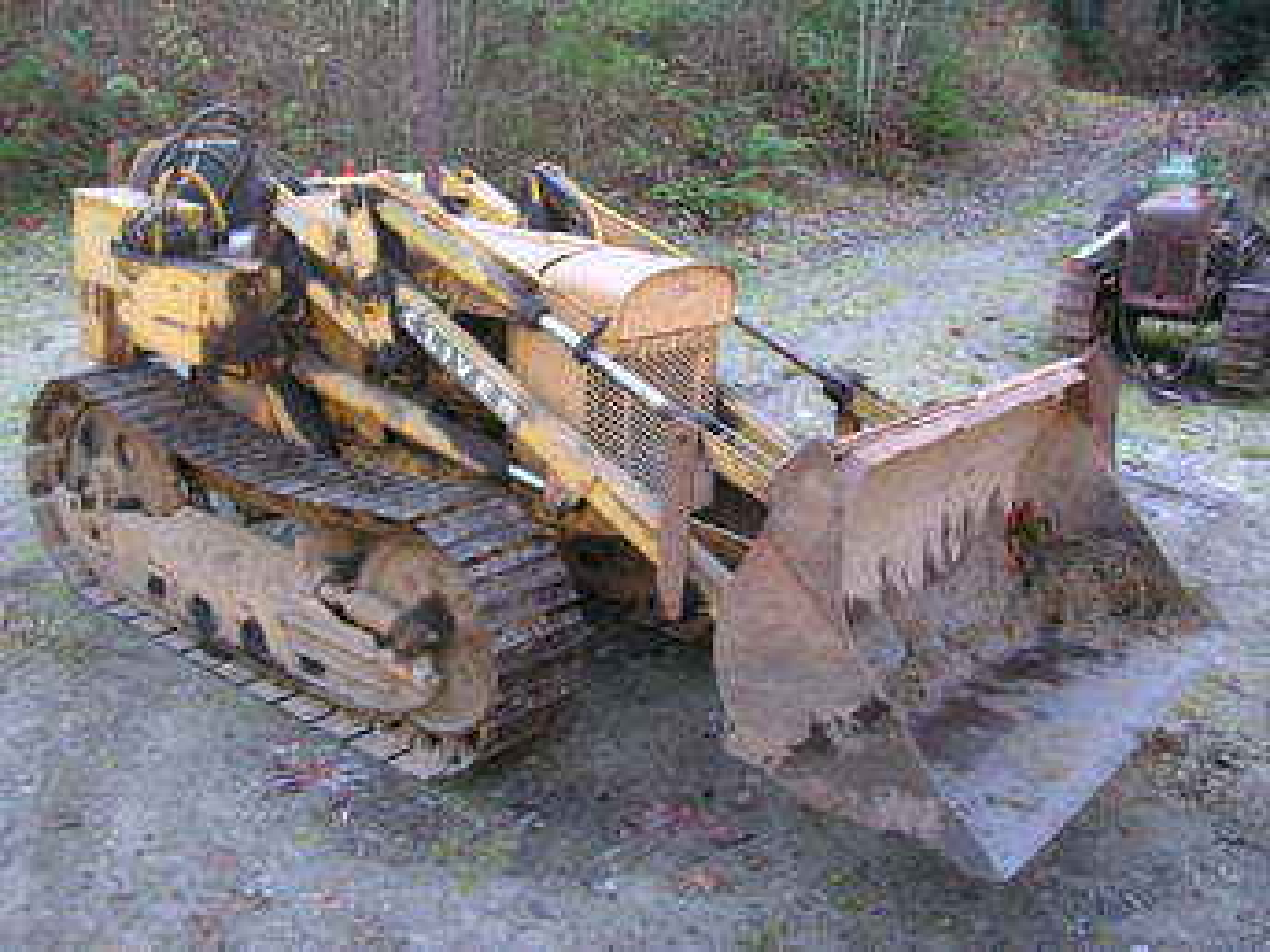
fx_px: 1357
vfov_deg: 38.7
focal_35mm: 37
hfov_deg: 50.1
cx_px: 635
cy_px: 476
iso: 100
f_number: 2.7
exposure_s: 1/41.1
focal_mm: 5.6
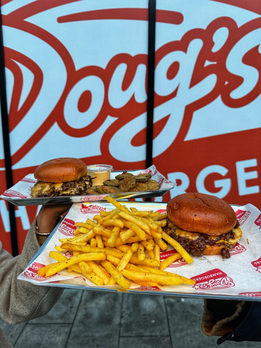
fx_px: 241
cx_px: 130
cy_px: 174
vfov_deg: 71.6
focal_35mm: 24
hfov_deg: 56.8
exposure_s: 1/120
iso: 200
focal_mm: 6.76
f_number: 1.78
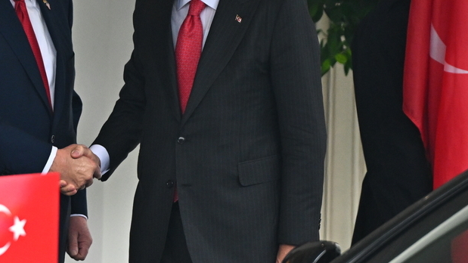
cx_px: 29
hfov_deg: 3.5
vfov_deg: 2.0
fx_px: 7556
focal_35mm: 609
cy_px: 69
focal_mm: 200
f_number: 2.8
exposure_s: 1/640
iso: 1600
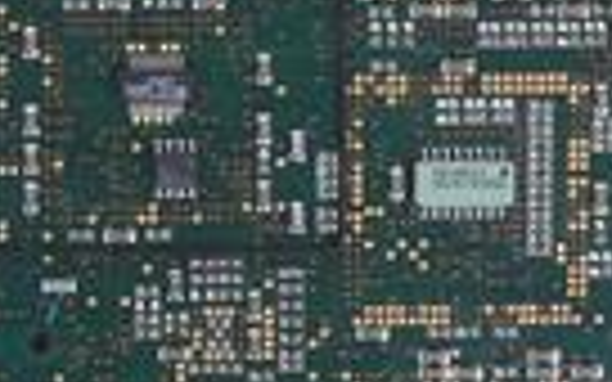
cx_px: 189
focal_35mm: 121
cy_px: 45
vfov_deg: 10.8
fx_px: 2018
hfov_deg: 17.2
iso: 200
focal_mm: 18
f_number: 14
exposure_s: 1/200
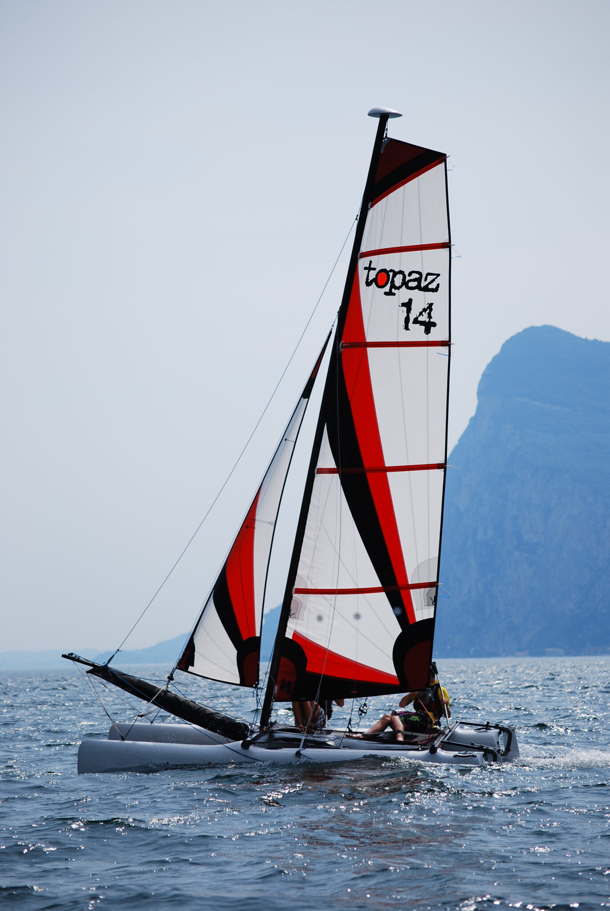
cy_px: 456
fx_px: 3991
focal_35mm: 158
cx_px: 305
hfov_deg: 8.7
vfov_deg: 13.0
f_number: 4.8
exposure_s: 1/1250
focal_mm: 105
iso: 100
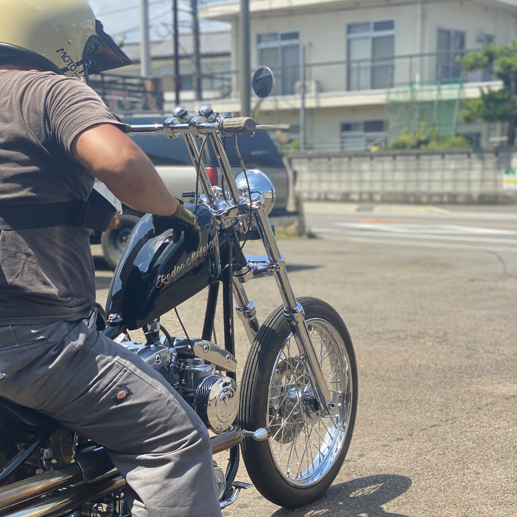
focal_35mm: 62
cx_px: 256
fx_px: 1048
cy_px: 336
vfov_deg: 27.6
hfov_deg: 27.7
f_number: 2
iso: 20
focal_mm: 6
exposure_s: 1/378
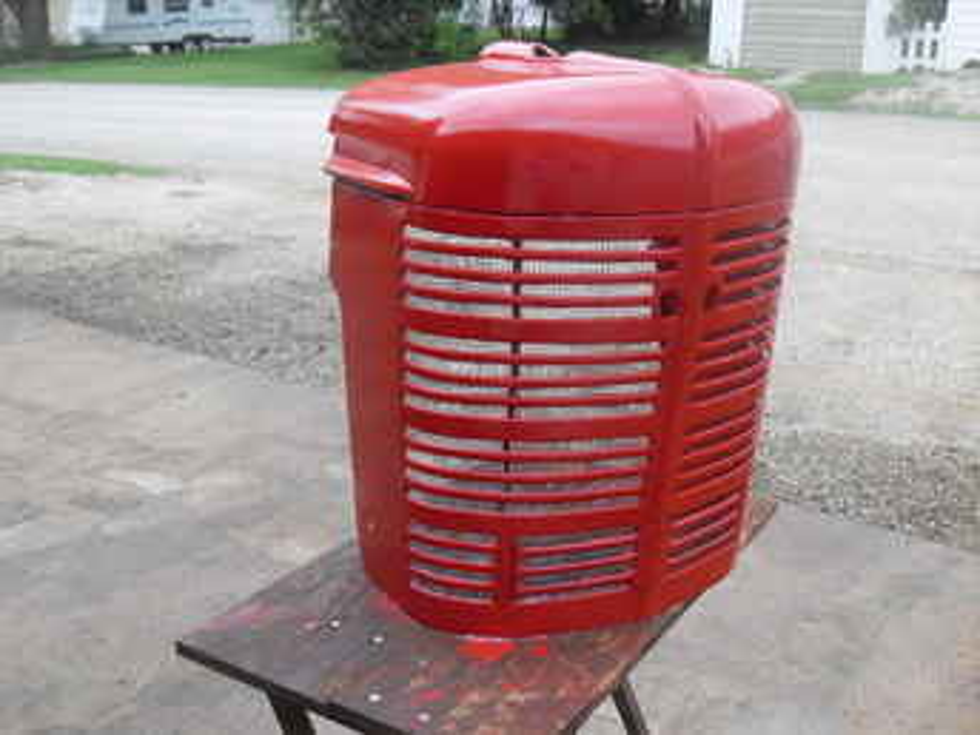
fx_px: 1047
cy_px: 368
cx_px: 490
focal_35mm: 37
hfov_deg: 50.1
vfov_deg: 38.7
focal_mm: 6.3
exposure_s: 1/180
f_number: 2.8
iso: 80
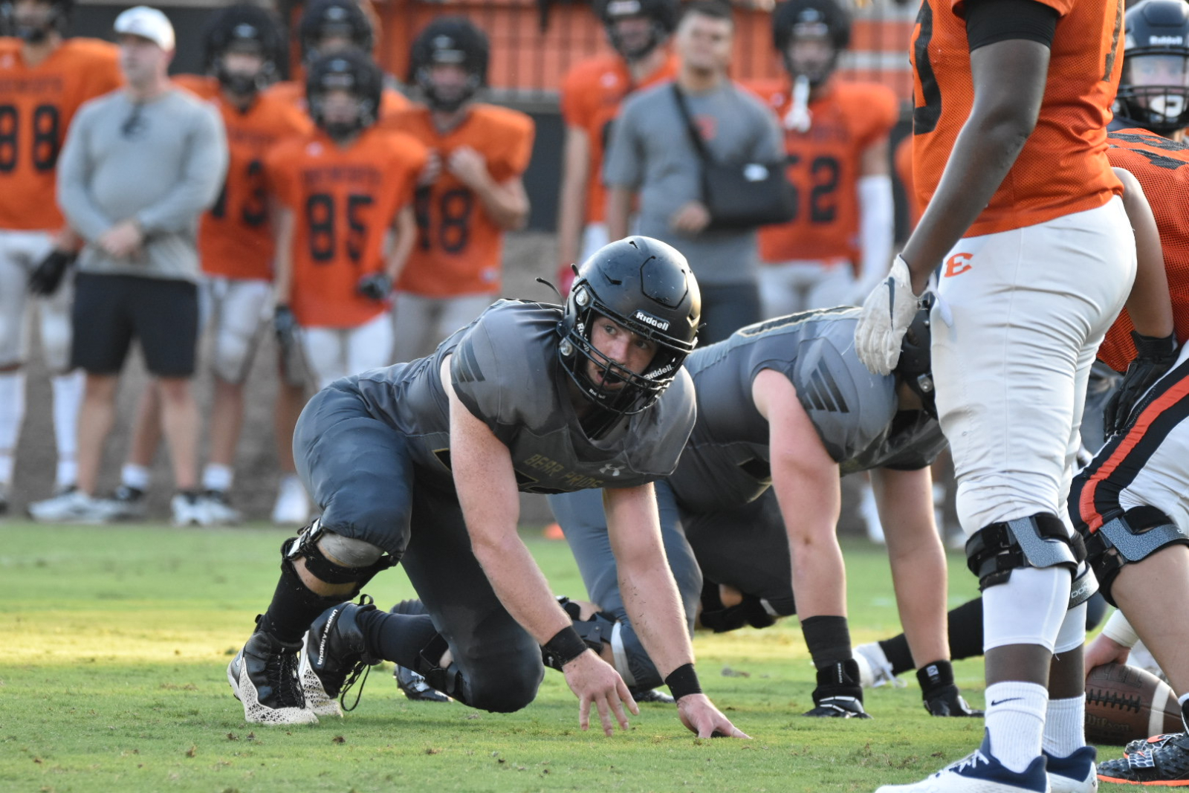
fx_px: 15854
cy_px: 396
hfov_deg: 4.3
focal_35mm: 480
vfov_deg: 2.9
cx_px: 594
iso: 2200
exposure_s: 1/500
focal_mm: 320
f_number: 5.6
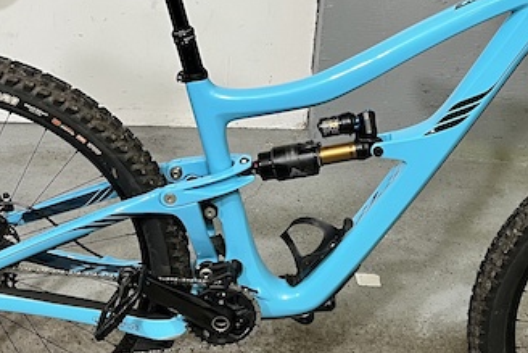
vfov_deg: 20.5
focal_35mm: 66
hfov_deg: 30.4
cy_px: 89
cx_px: 325
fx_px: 968
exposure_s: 1/60
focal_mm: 5.7
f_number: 1.5
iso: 160
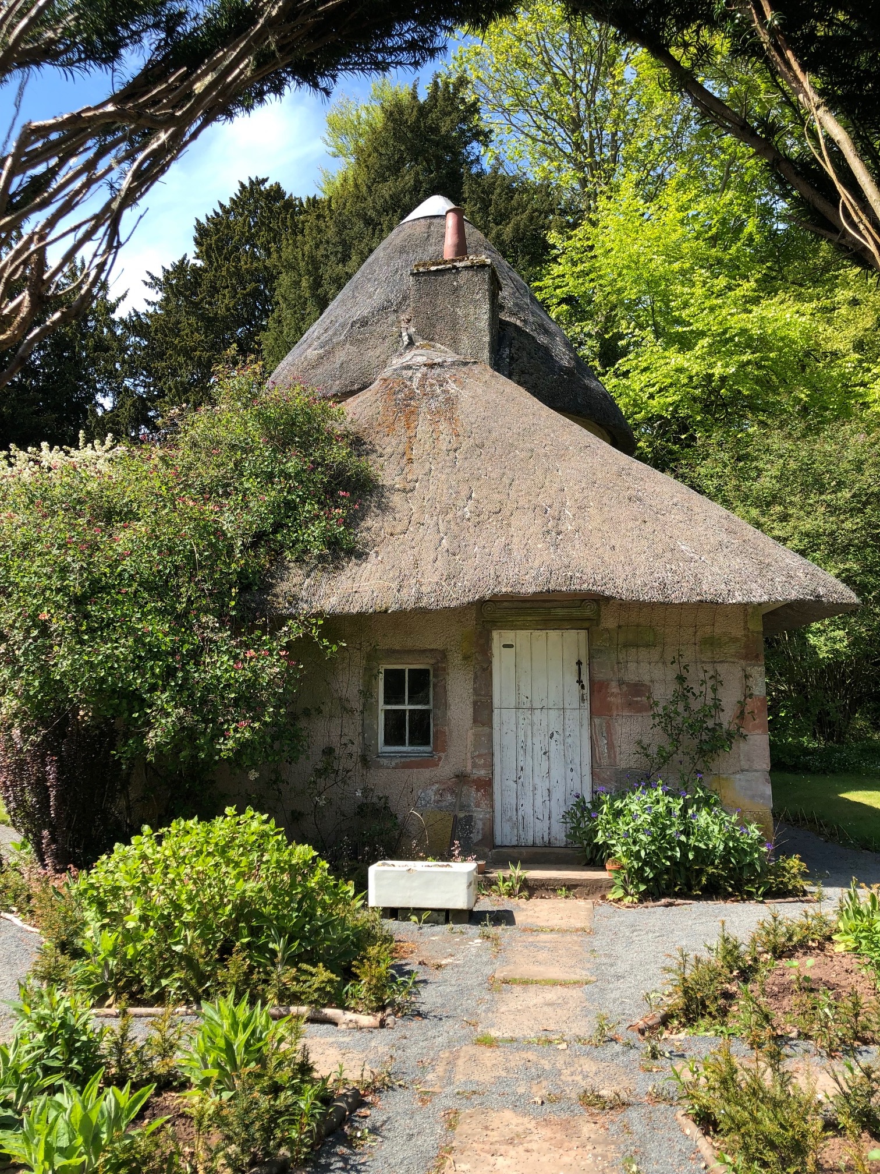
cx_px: 440
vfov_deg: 63.4
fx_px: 949
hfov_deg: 49.7
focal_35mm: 28
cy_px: 587
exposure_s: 1/640
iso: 20
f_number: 1.8
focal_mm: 3.99
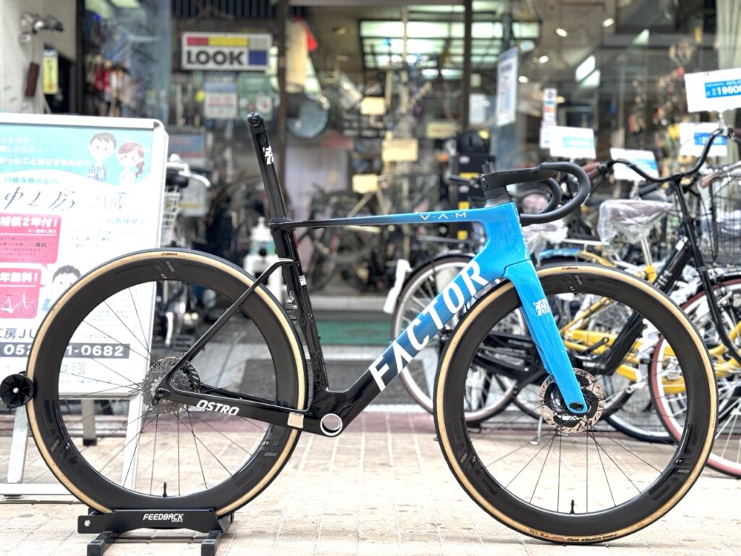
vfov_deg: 30.3
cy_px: 278
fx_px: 1028
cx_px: 370
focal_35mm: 48
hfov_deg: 39.7
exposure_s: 1/60
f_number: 1.78
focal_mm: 6.86
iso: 100
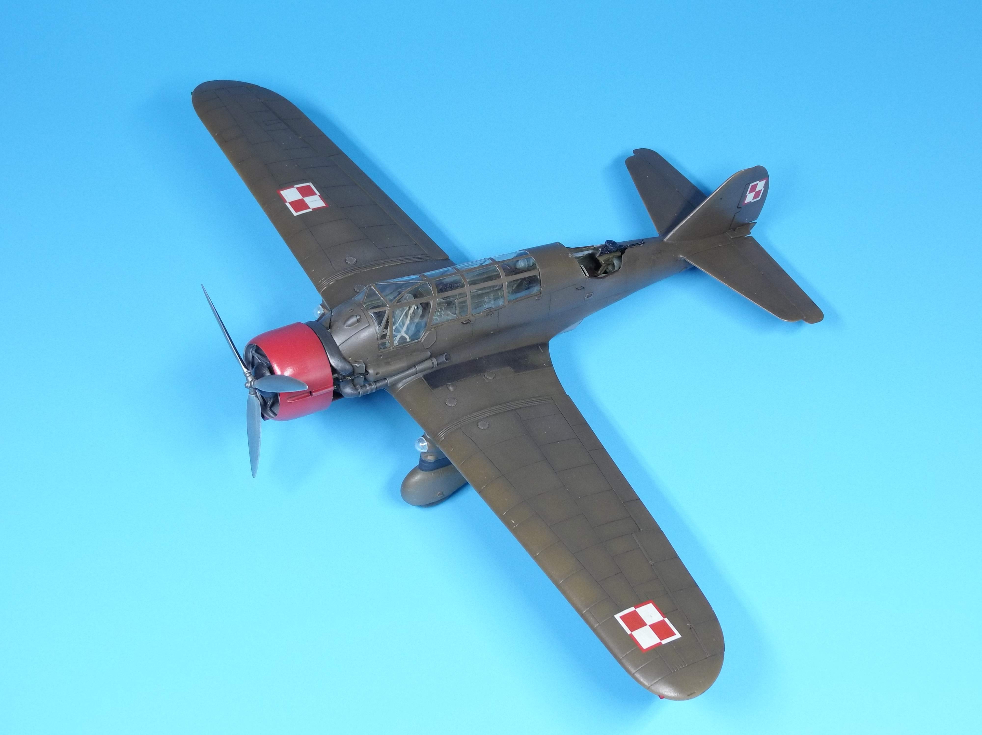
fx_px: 1389
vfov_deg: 29.6
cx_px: 491
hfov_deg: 38.9
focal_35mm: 49
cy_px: 368
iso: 100
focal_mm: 8.9
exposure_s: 1/15
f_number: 4.5
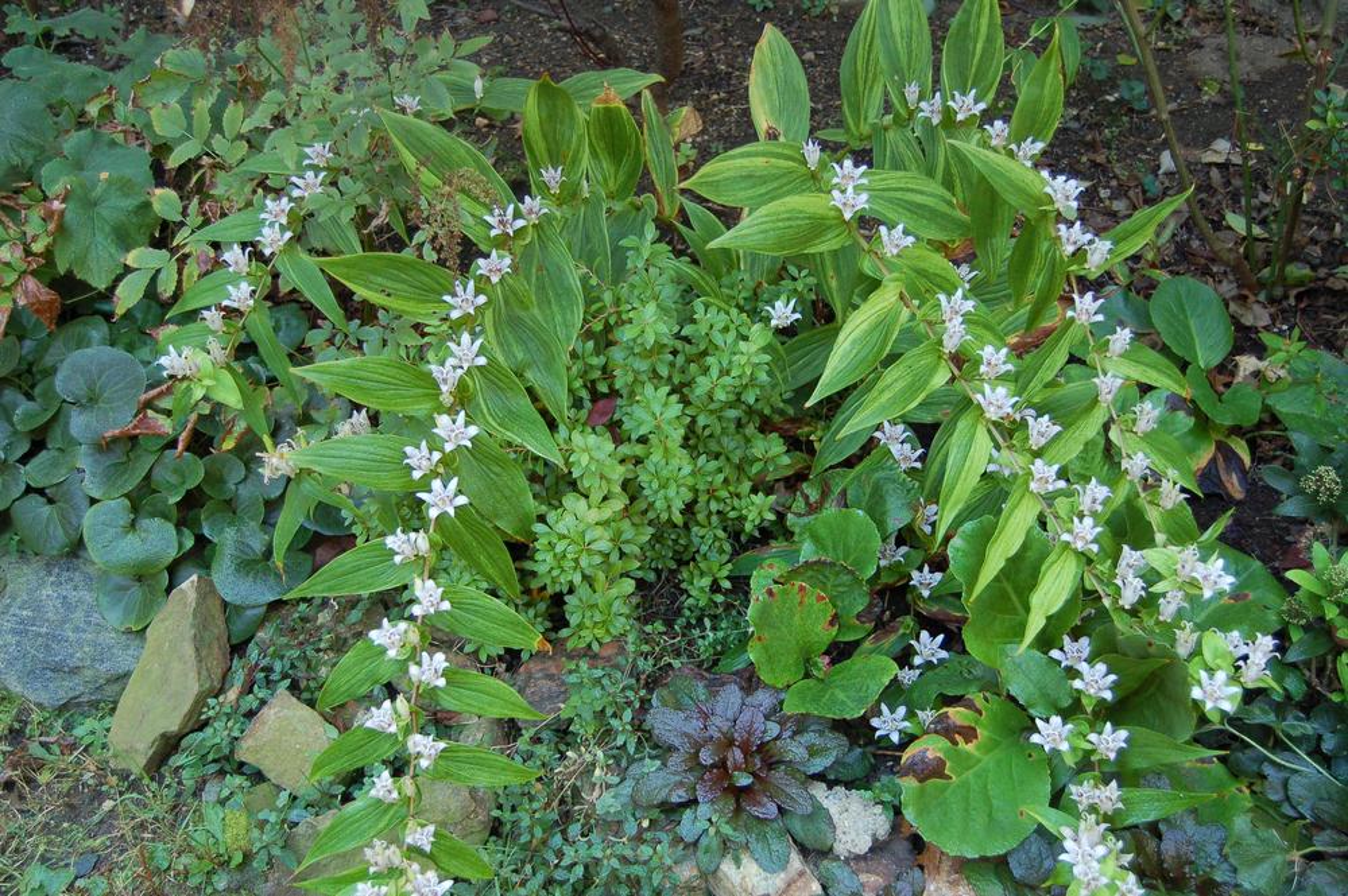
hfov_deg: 46.4
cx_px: 674
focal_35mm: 42
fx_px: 1571
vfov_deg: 31.8
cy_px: 448
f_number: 4.2
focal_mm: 28
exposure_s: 1/100
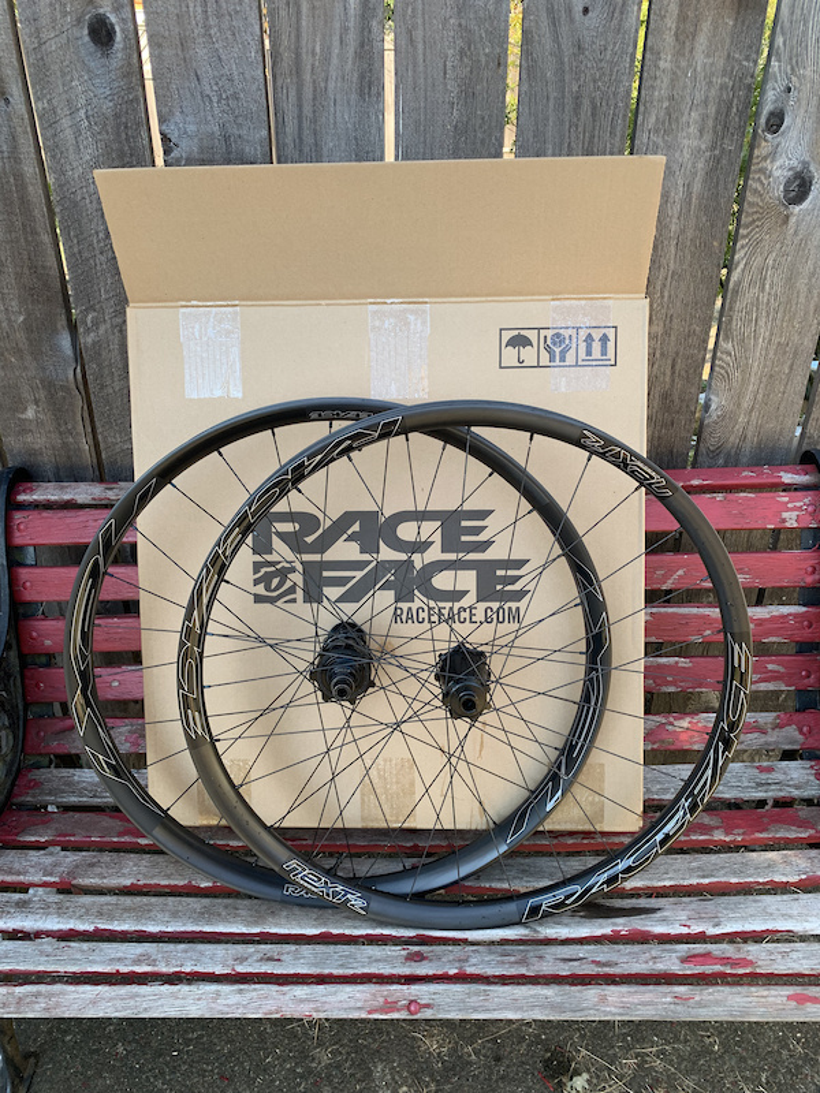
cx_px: 410
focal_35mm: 26
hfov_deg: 53.1
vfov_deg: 67.3
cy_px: 546
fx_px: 821
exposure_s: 1/121
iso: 25
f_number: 1.8
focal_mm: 4.25
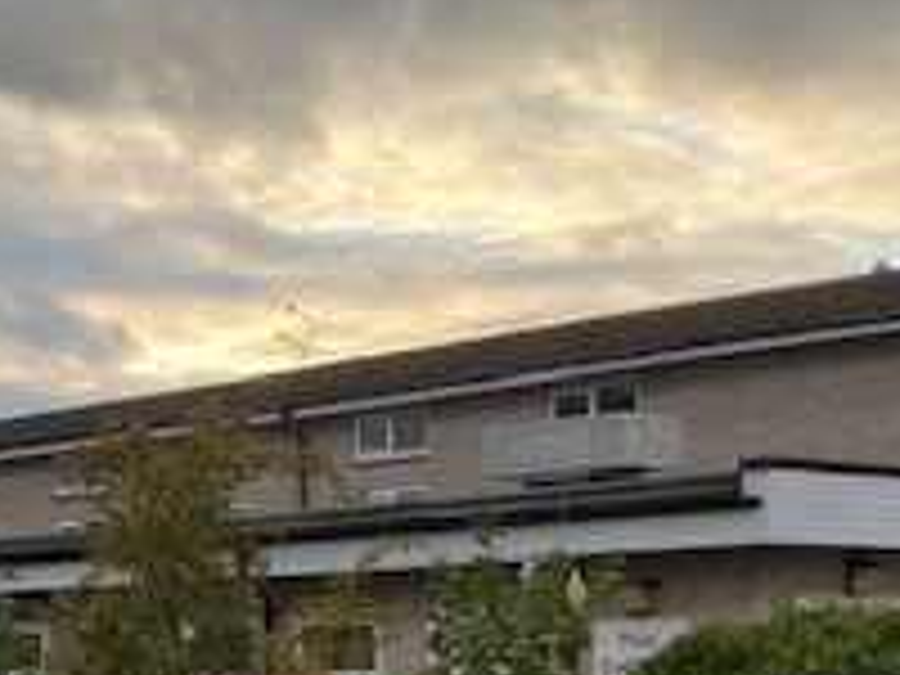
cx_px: 50
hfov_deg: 22.8
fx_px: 2158
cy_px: 742
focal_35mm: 83
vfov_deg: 17.2
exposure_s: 1/465
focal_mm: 4.25
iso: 32
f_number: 1.8
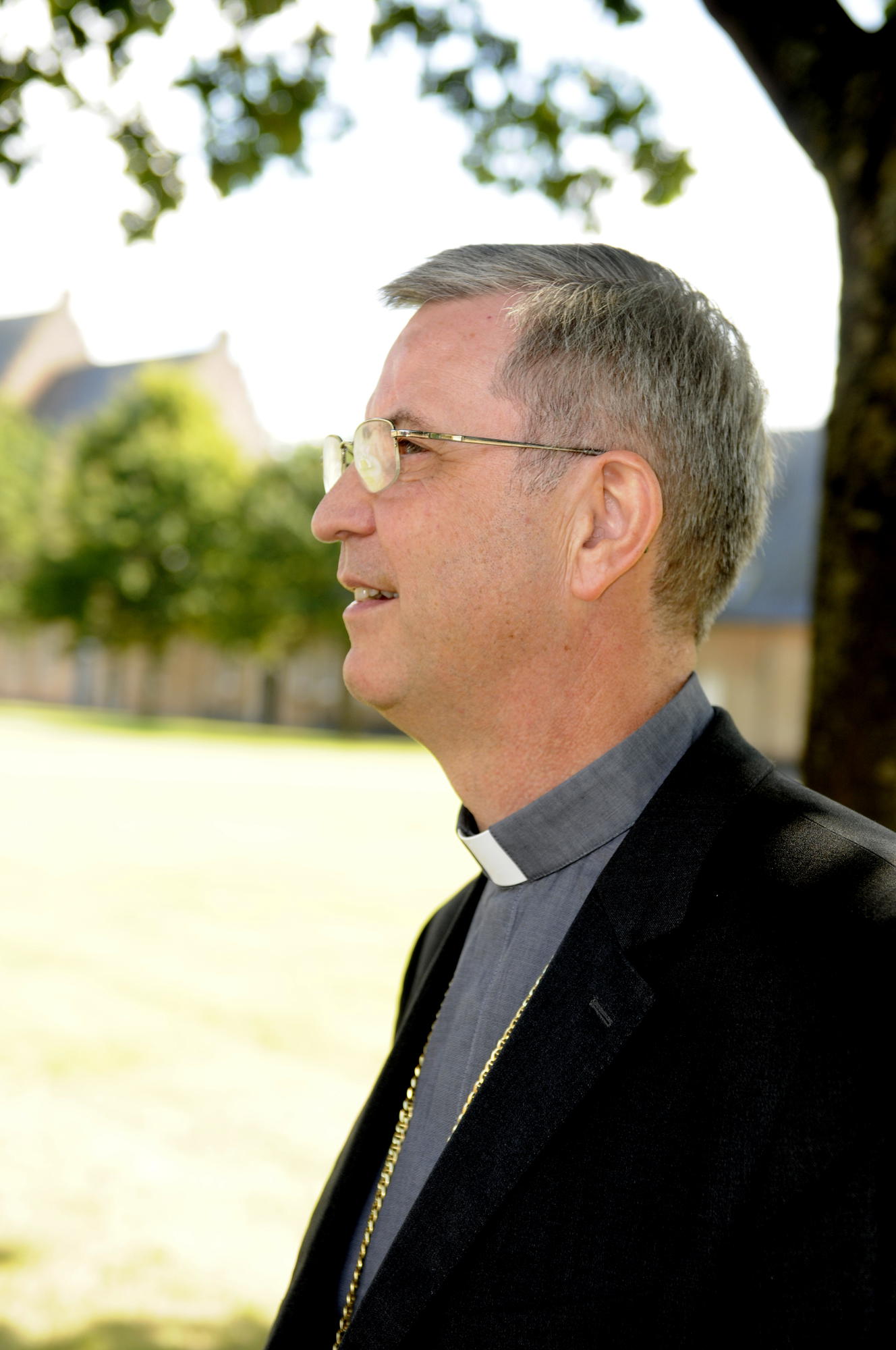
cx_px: 448
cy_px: 675
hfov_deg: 21.5
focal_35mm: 63
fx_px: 2358
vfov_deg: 31.9
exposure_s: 1/320
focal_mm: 42
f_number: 3.2
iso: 200
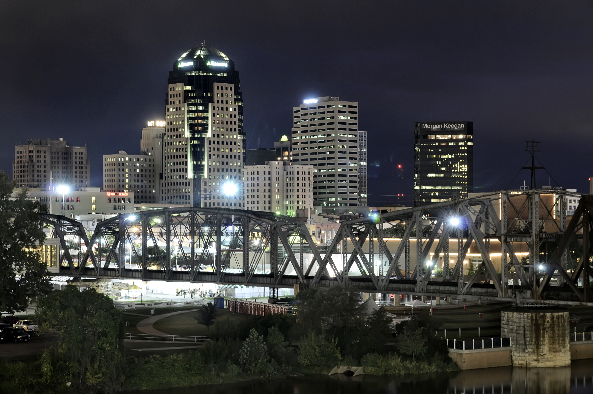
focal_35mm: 82
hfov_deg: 24.6
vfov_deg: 16.5
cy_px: 197
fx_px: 1357
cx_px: 296
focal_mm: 55
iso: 200
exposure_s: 5
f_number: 6.3
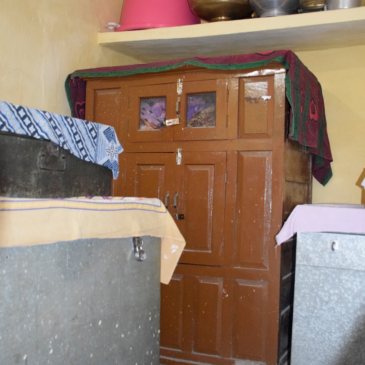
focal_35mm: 39
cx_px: 181
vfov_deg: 42.8
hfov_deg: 42.8
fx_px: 465
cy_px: 191
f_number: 3.5
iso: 3200
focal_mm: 20
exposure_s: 1/60
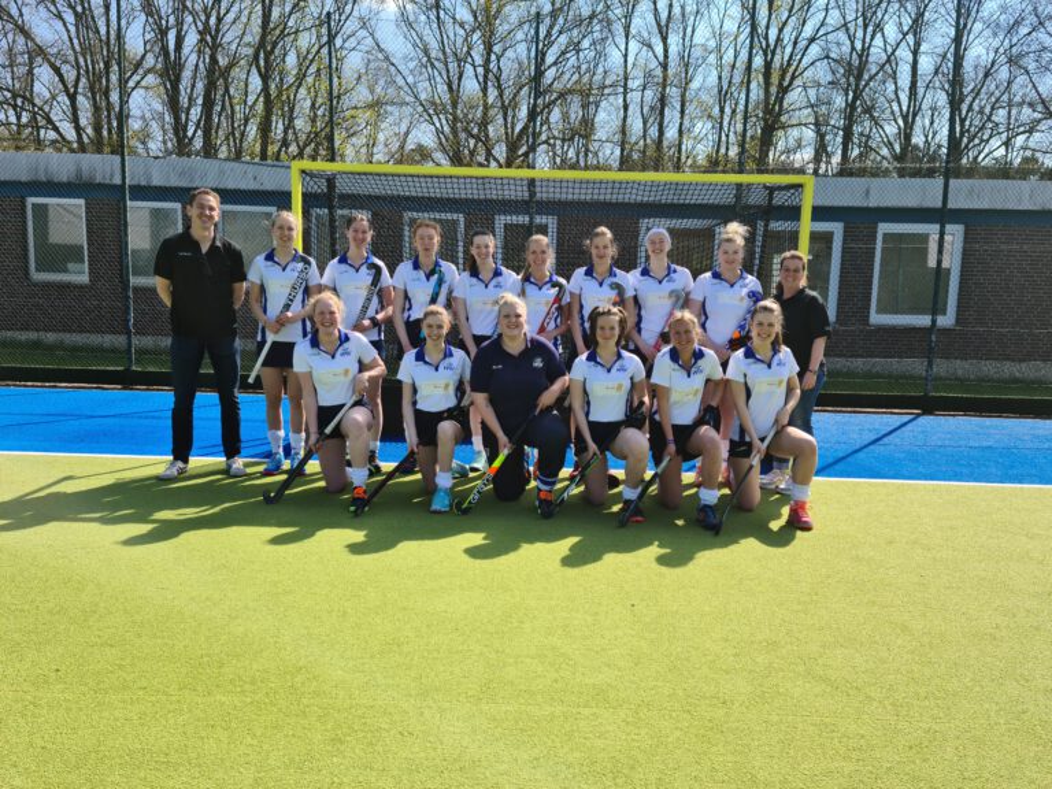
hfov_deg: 65.3
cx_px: 526
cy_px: 394
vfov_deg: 51.4
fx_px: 821
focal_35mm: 27
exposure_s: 1/522
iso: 25
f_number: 2
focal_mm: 5.9
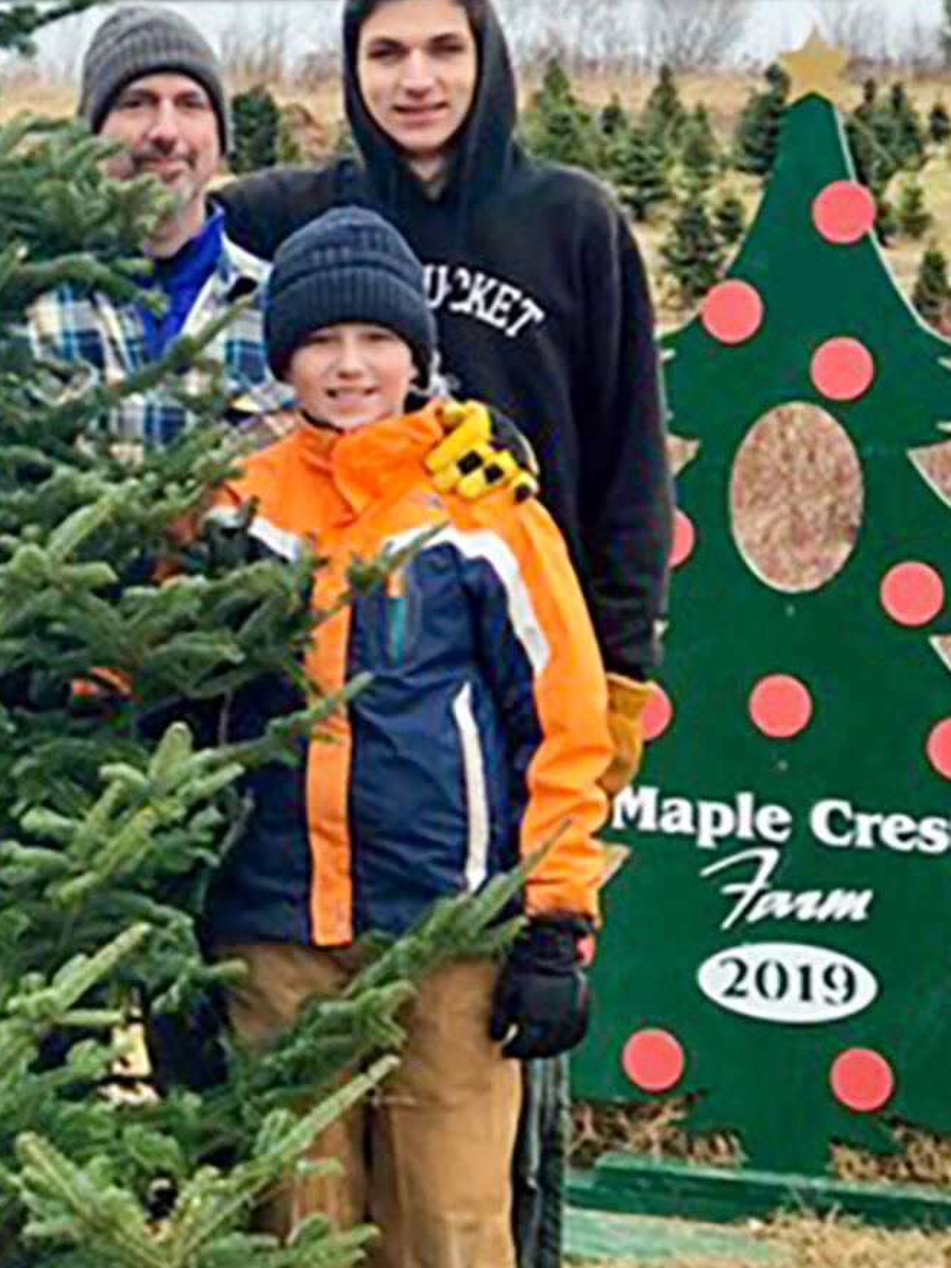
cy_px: 459
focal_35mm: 125
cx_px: -65
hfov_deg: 11.7
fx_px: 4579
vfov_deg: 15.7
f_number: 2.8
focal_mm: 6.6
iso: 20
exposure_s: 1/40
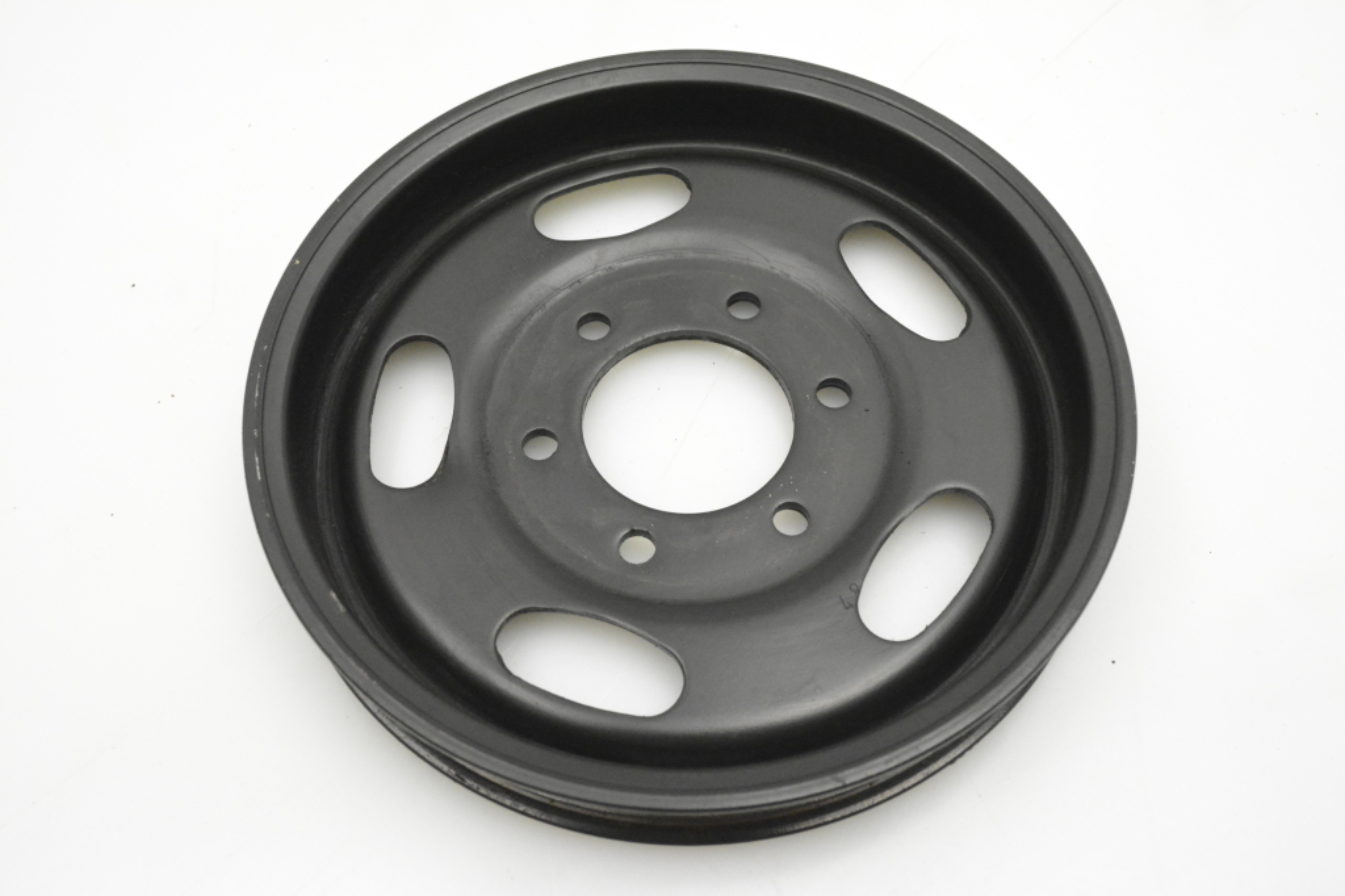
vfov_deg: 36.8
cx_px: 672
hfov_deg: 53.1
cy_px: 448
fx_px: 1344
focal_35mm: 36
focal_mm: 24
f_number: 9
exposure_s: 1/320
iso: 6400
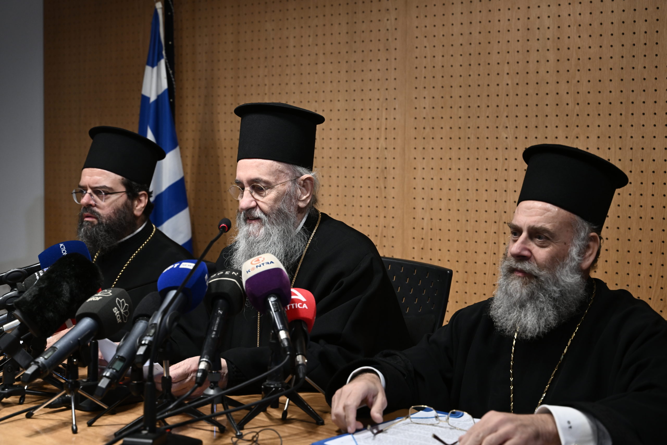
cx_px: 334
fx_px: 982
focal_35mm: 53
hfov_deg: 37.5
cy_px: 222
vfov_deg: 25.5
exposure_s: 1/160
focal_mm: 53
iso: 1000
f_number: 4
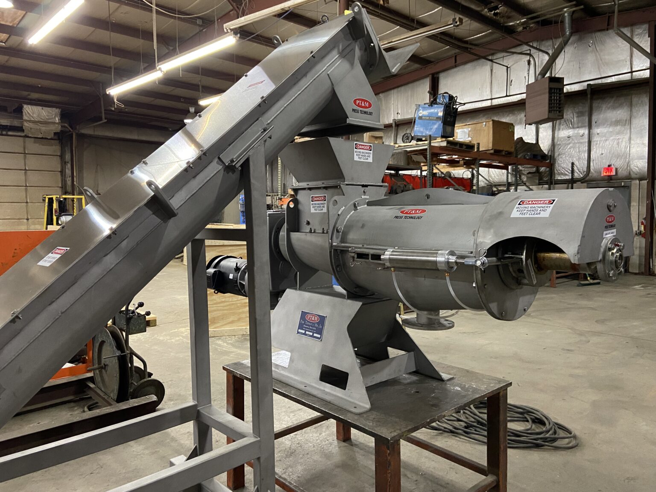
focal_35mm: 26
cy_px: 246
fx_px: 493
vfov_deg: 53.1
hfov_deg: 67.3
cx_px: 328
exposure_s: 1/40
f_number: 1.8
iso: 640
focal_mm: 4.25
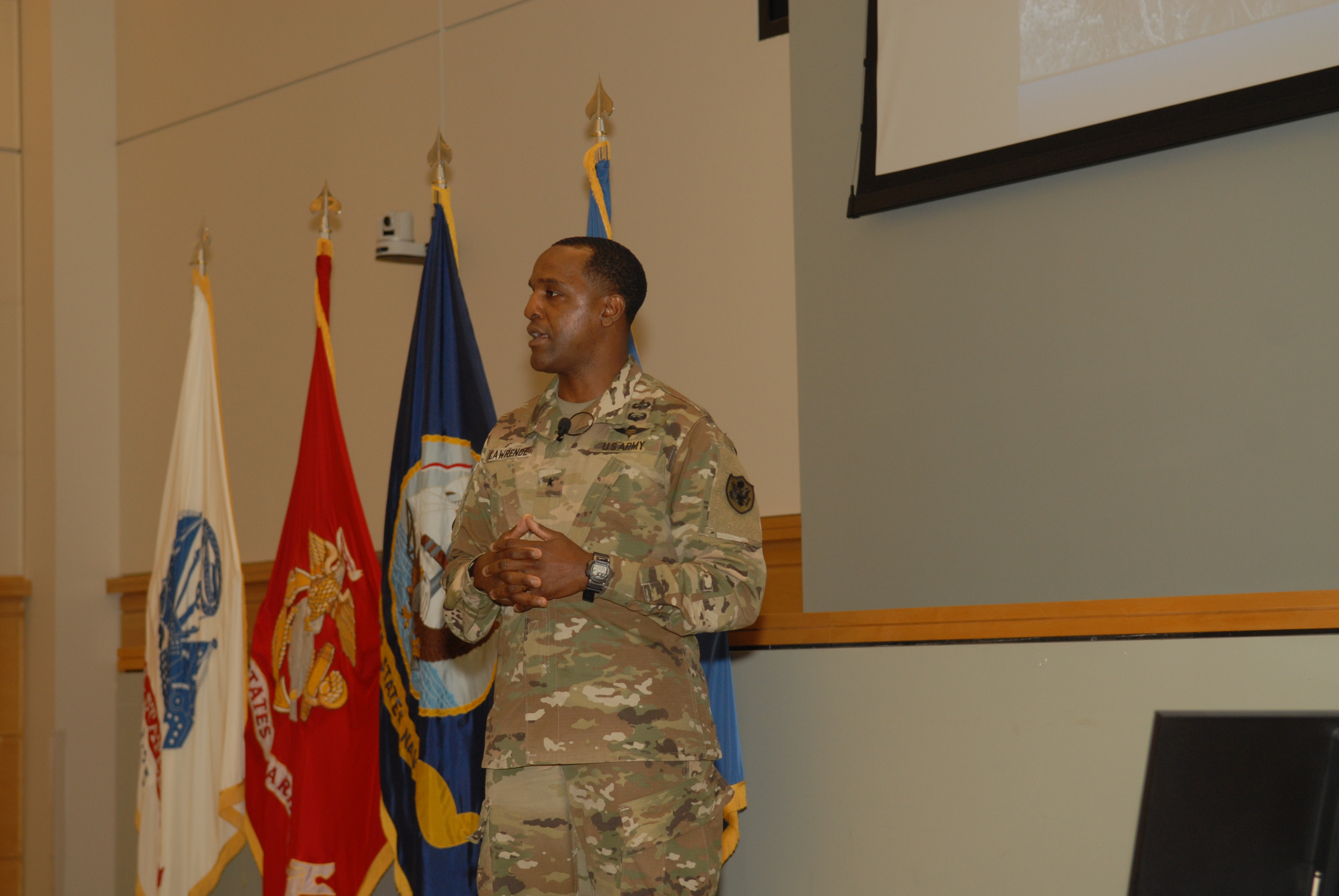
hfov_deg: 24.6
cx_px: 670
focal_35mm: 82
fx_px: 3072
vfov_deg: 16.6
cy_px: 448
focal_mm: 55
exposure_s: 1/80
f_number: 4
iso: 320
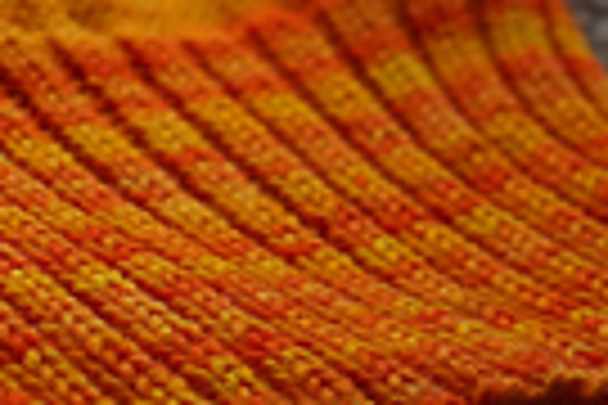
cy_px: -171
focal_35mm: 277
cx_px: -171
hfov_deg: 7.4
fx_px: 4678
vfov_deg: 4.9
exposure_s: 1/160
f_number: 4
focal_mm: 50
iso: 800
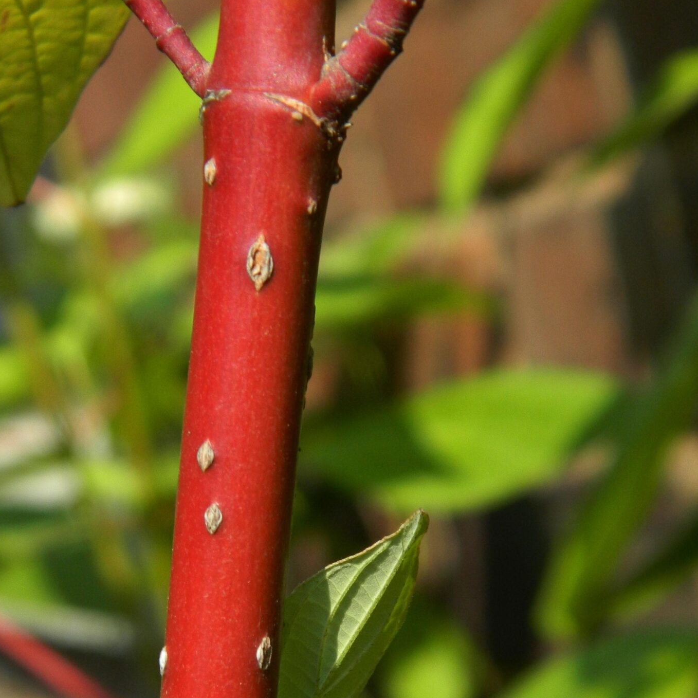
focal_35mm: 140
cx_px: 243
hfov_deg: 12.5
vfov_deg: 12.4
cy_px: 582
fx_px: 3194
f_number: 4.2
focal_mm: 15.1
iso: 100
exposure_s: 1/400
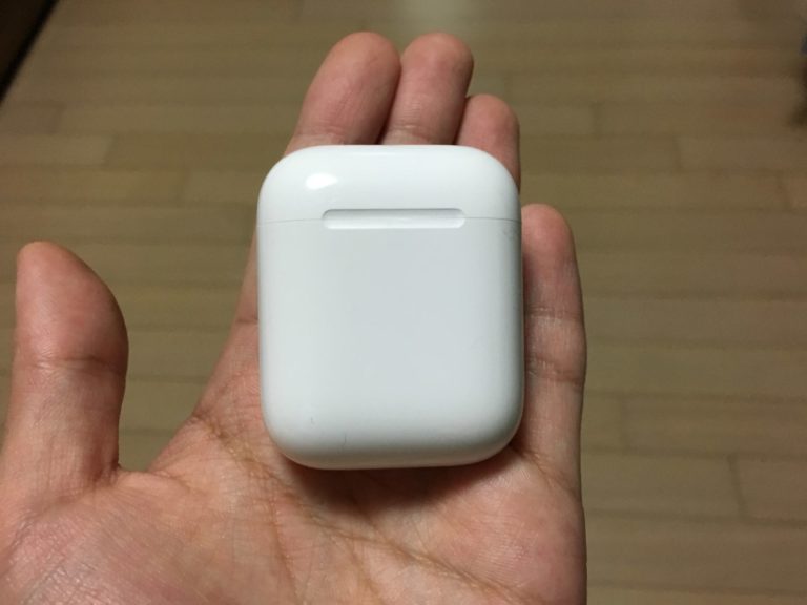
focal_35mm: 29
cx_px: 404
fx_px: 676
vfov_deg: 48.2
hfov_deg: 61.7
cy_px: 302
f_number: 2.2
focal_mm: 4.15
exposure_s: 1/30
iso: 160
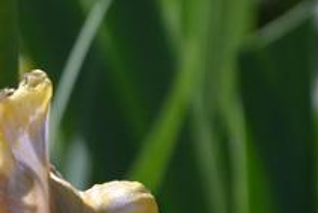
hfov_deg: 3.6
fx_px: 5021
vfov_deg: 2.4
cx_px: -332
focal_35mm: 568
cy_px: 419
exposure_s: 1/500
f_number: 5.6
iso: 220
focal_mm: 80
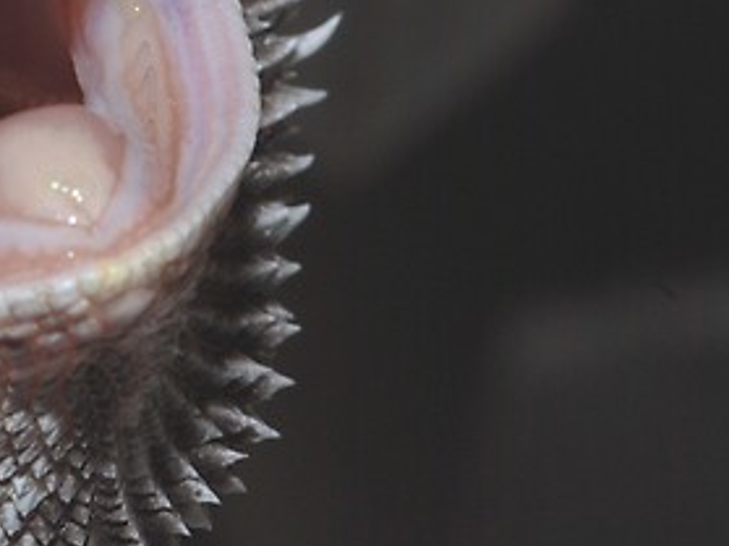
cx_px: -259
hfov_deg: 4.5
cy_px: 90
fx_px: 9165
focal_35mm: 435
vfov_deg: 3.4
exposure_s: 1/60
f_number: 16
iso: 100
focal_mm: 105
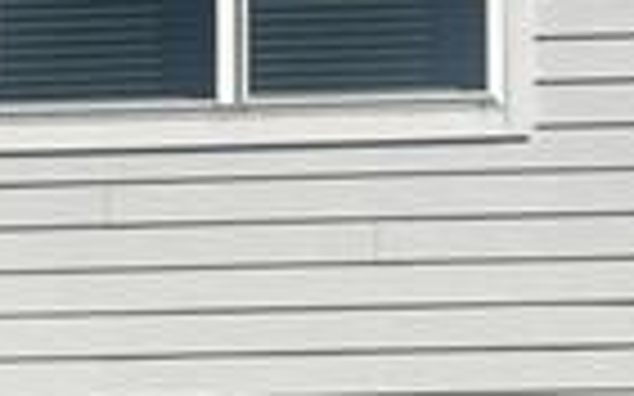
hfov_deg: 13.3
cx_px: -270
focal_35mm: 150
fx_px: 2591
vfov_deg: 8.4
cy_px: 734
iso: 50
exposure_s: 1/6993
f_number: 1.5
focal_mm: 5.7
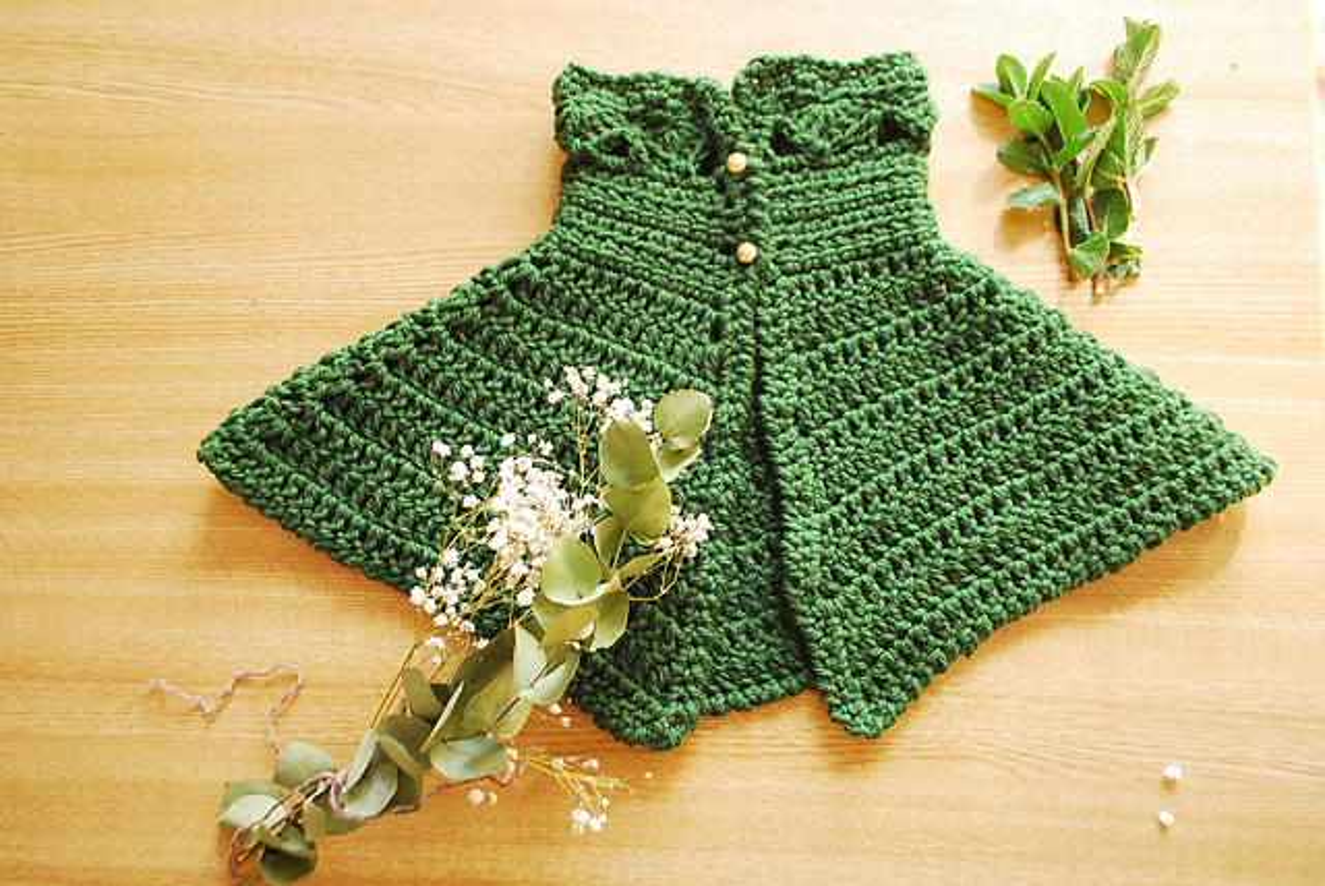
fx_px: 1216
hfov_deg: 57.2
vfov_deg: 40.0
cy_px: 443
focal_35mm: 33
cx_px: 662
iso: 800
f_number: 4
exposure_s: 1/50
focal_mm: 22
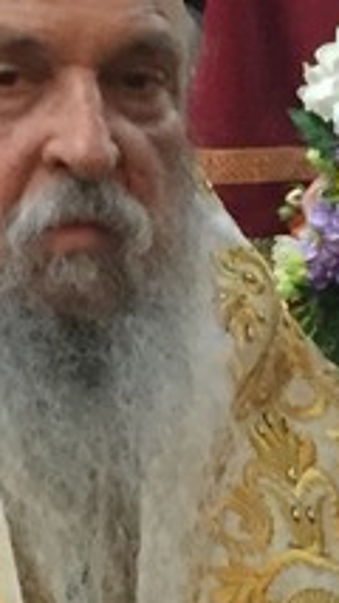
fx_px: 2841
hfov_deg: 6.8
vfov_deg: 12.1
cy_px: 277
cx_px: 314
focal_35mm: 178
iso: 320
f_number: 2.2
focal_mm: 4.15
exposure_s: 1/17
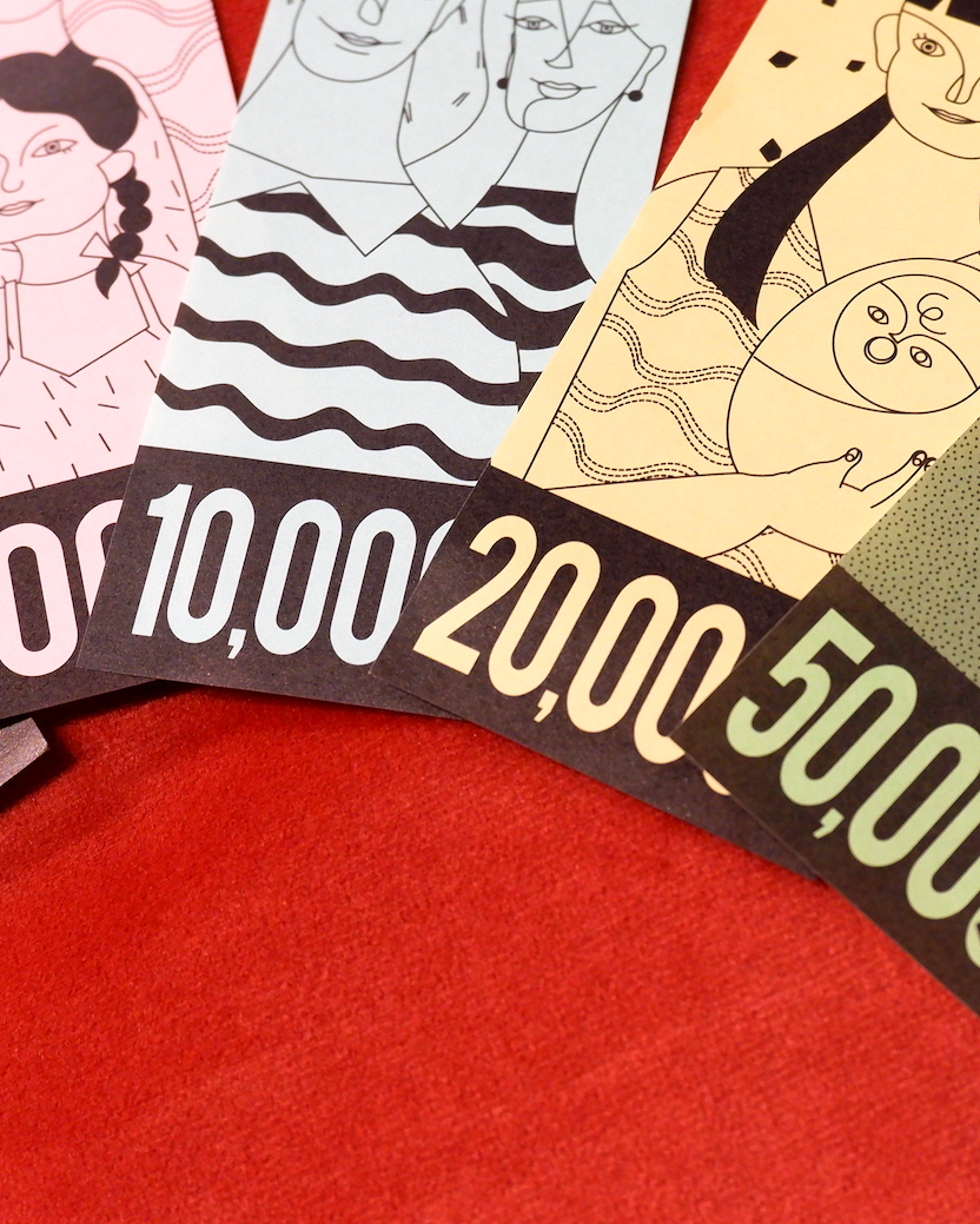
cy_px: 588
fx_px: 2355
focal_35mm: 65
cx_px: 589
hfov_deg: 23.5
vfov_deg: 29.1
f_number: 4.4
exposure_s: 1/38
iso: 1000
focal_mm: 24.9
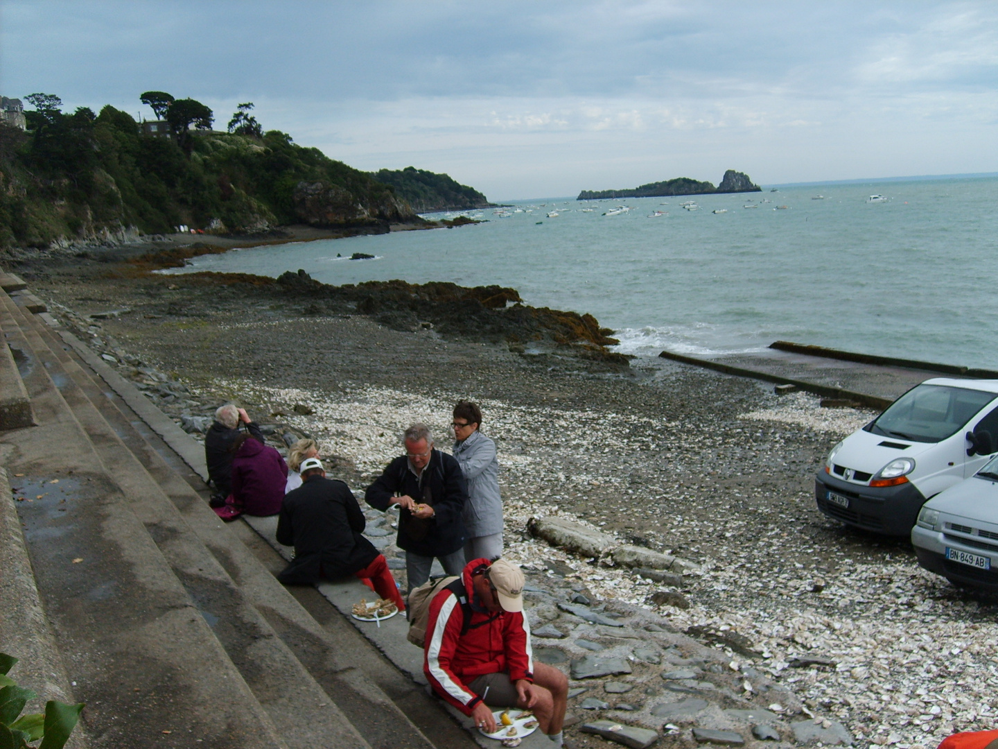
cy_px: 374
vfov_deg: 40.7
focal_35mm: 35
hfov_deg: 52.6
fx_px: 1009
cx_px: 499
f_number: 2.8
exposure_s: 1/1000
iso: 50
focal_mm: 5.8
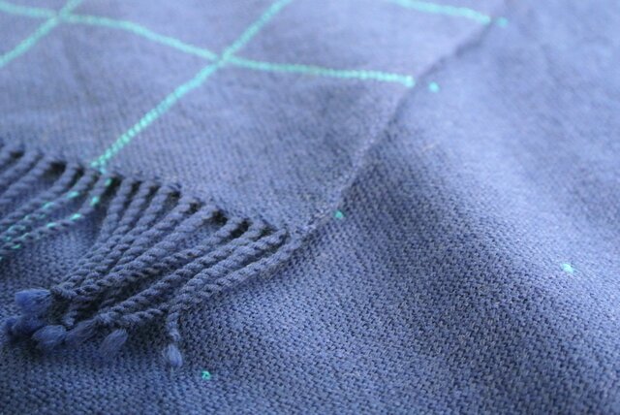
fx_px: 1172
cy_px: 208
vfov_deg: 20.1
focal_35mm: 68
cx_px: 310
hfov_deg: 29.6
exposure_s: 1/50
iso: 3200
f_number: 5.3
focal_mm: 25.2
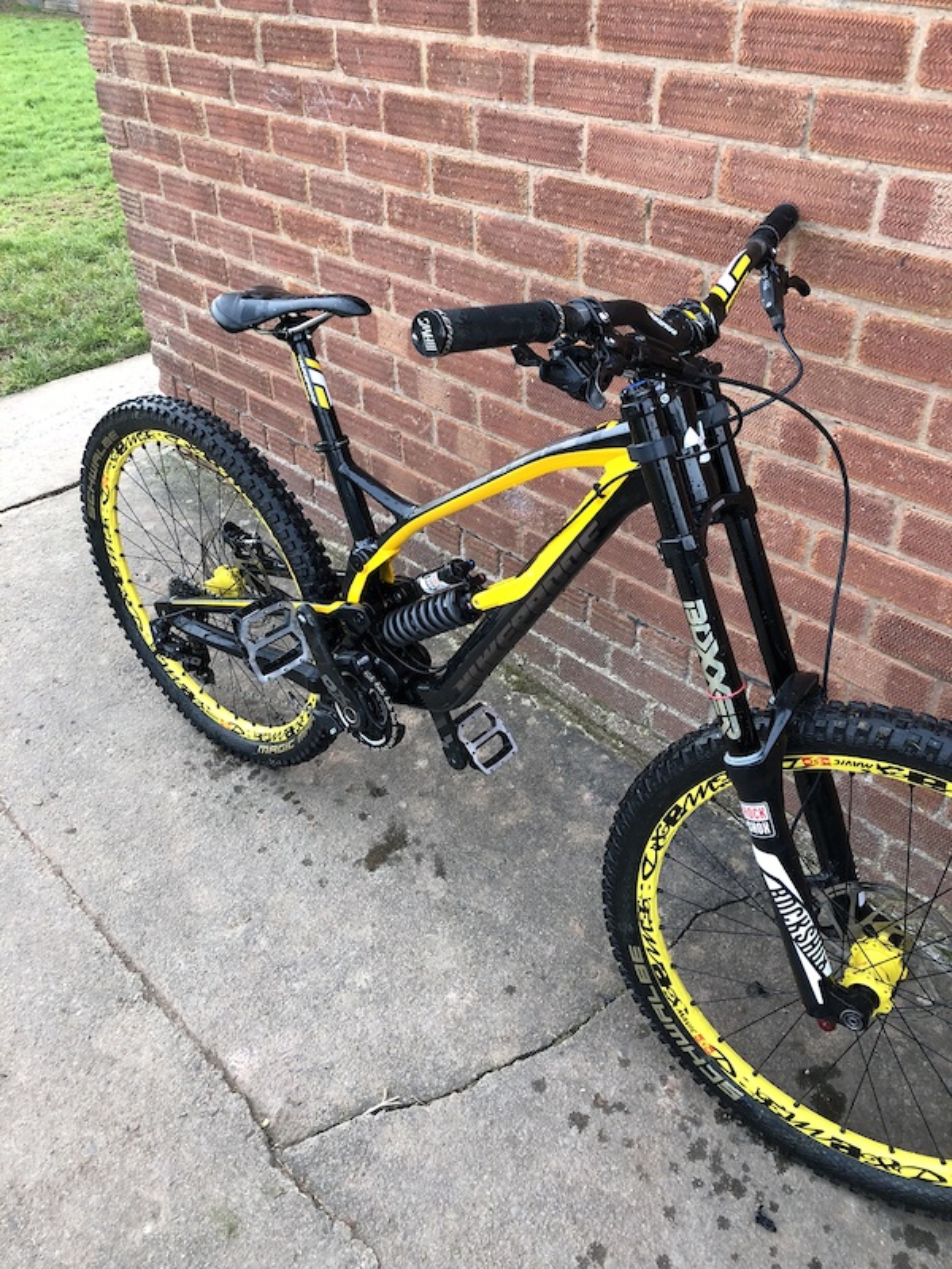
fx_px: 1027
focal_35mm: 28
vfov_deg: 63.4
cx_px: 476
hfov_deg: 49.7
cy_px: 634
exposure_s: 1/120
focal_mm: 3.99
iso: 64
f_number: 1.8
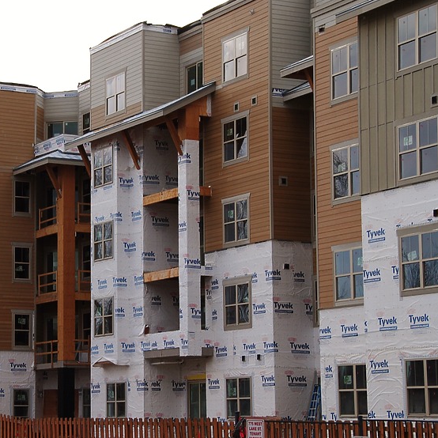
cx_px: 83
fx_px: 1546
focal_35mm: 108
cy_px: 237
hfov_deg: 16.0
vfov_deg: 16.1
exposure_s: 1/80
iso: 200
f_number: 8
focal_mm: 52
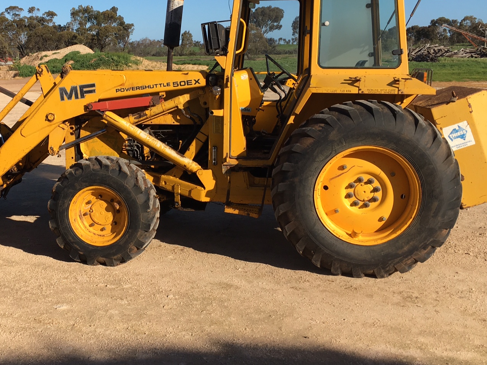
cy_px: 165
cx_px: 152
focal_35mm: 46
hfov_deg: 40.6
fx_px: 647
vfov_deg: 31.5
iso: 25
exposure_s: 1/1479
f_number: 2.2
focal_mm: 4.15
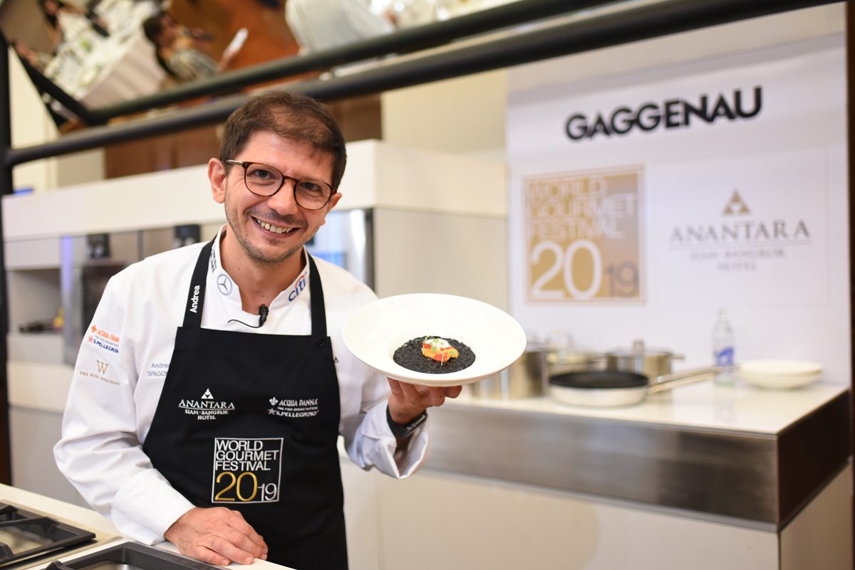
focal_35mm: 35
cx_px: 428
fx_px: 832
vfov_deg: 37.9
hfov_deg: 54.4
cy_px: 285
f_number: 1.8
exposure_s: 1/250
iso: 1250
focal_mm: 35
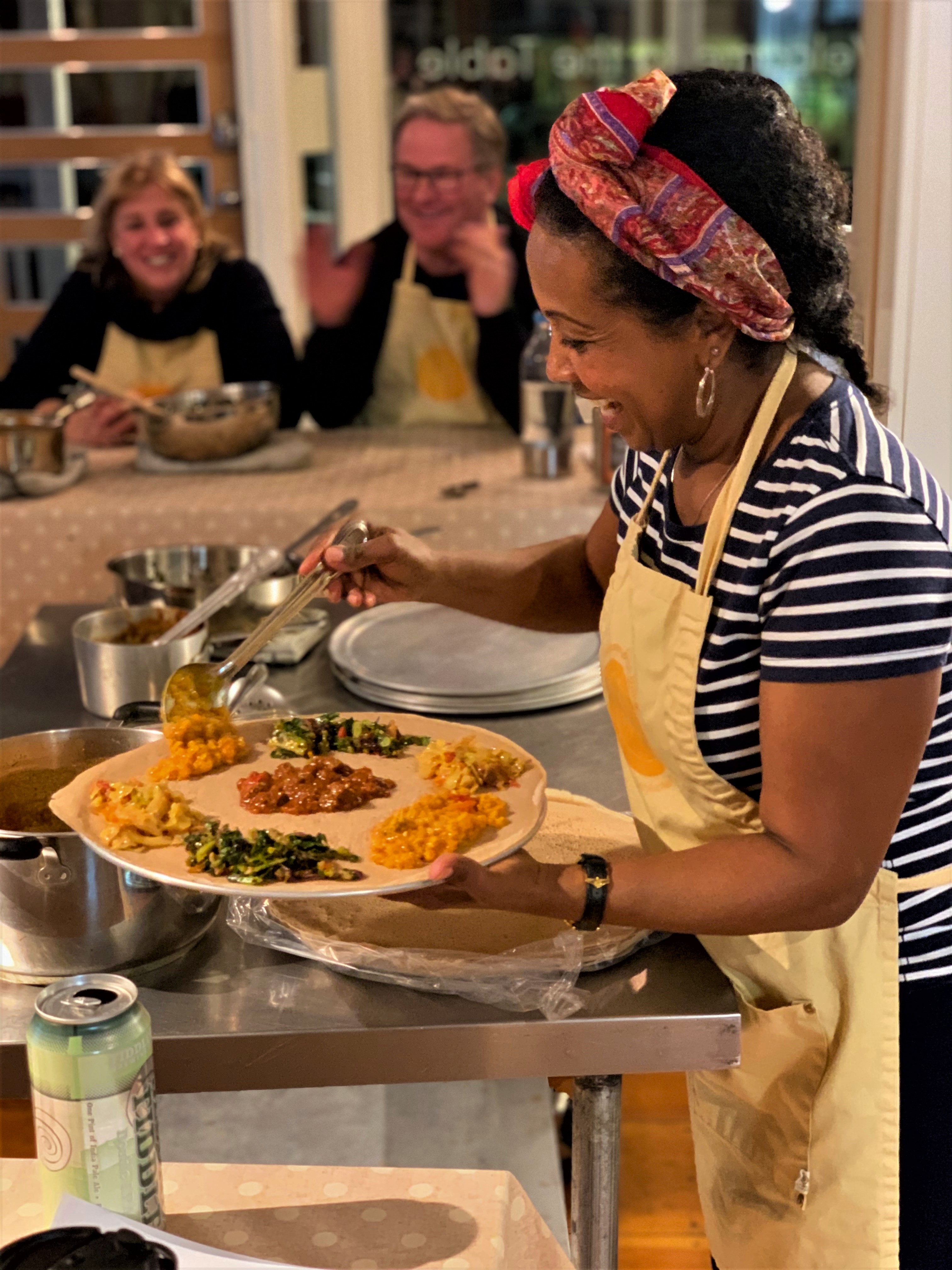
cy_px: 635
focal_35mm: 52
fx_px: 1907
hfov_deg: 28.0
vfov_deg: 36.8
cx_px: 476
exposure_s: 1/30
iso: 640
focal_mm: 6
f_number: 2.4
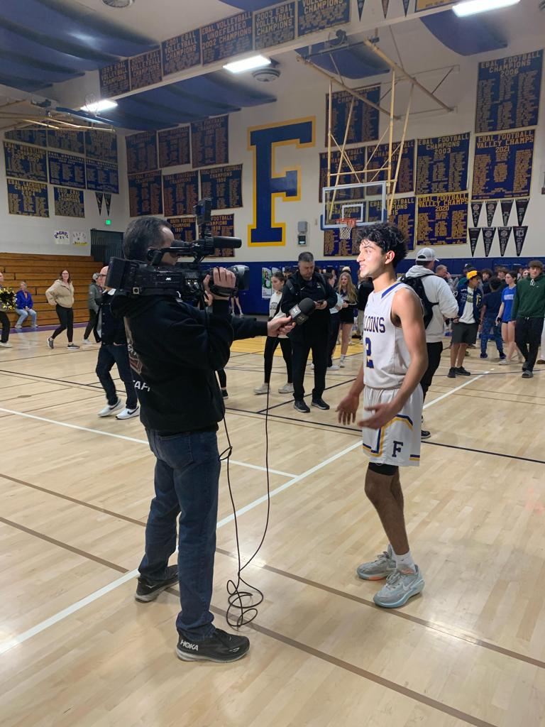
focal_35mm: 26
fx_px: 546
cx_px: 272
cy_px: 364
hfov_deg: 53.1
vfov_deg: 67.3
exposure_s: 1/60
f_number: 1.8
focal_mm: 4.25
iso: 200
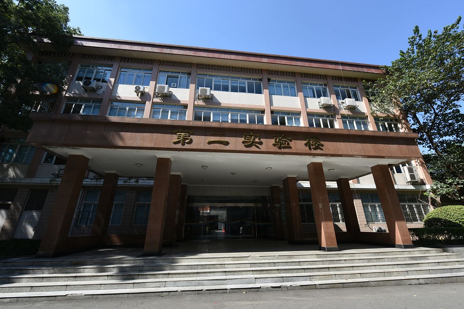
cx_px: 232
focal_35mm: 14
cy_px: 154
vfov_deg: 81.3
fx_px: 180
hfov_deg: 104.2
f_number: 14
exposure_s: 1/100
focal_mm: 14
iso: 200
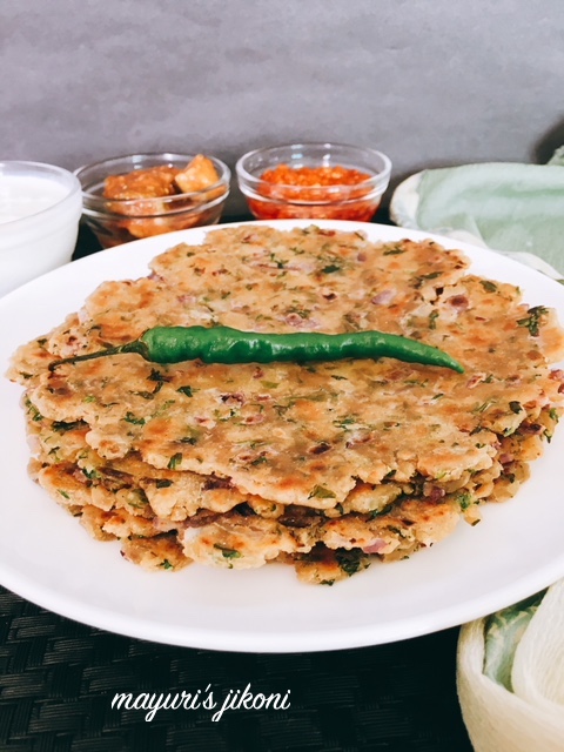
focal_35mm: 29
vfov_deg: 61.7
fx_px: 630
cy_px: 376
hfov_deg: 48.2
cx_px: 282
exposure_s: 1/33
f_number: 2.2
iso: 80
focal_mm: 4.15
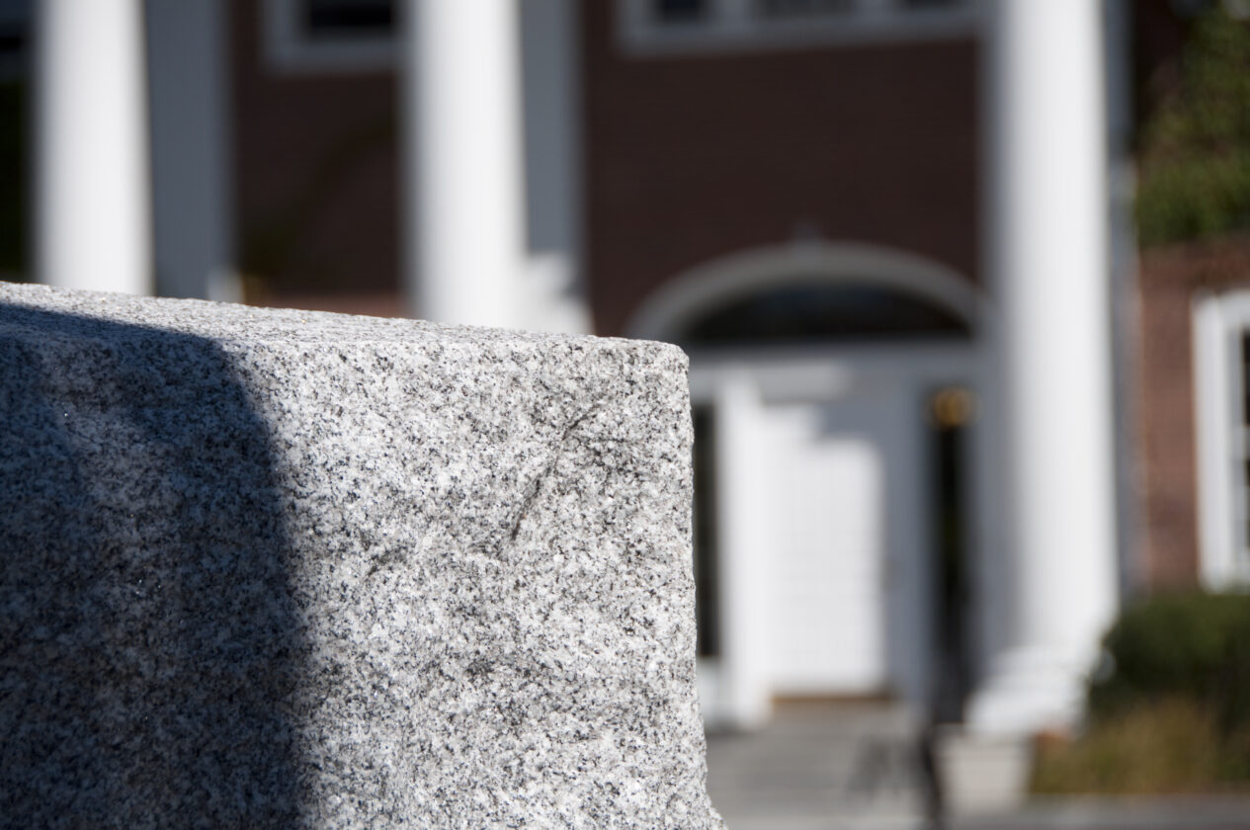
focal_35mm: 142
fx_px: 4942
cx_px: 625
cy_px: 415
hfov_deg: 14.4
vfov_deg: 9.6
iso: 200
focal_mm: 95
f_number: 5.3
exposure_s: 1/1500
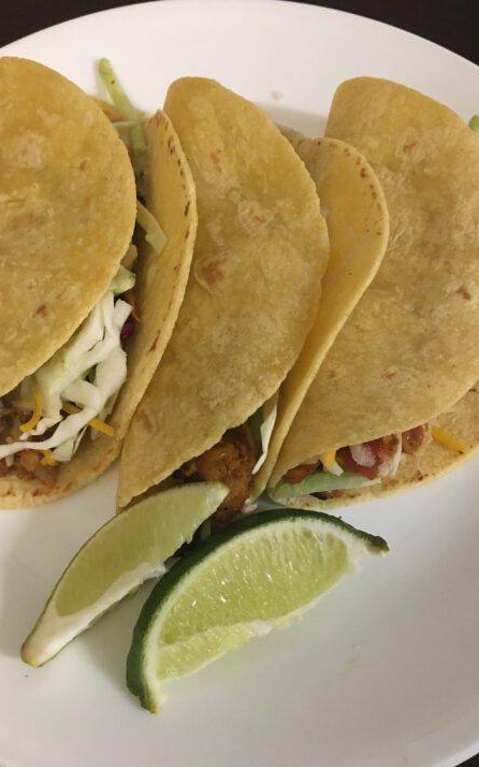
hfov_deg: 40.6
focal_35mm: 31
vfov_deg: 61.2
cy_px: 386
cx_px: 231
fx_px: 648
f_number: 2.2
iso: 200
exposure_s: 1/30
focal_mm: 4.15
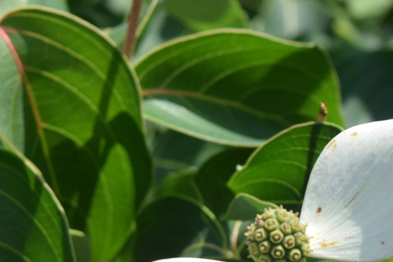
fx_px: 1736
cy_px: 221
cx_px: 311
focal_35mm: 159
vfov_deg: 8.6
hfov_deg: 12.9
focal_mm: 48
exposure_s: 1/400
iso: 200
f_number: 10
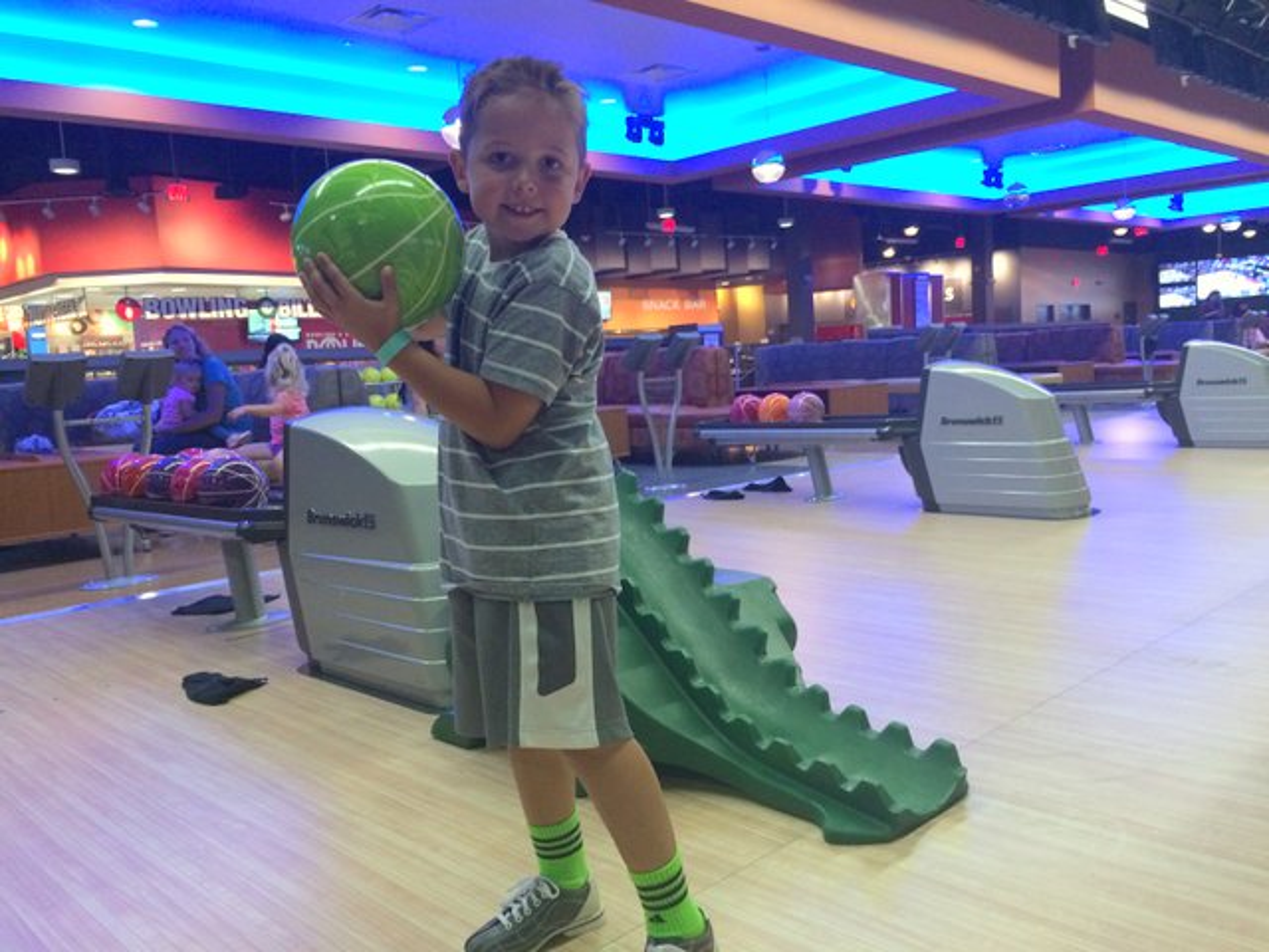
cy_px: 476
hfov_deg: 61.7
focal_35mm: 29
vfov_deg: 48.2
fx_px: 1063
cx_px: 634
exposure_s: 1/30
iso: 250
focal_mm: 4.15
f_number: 2.2
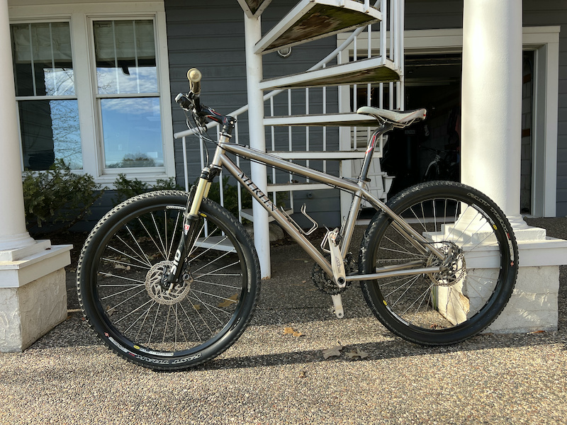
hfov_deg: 67.3
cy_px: 212
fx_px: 426
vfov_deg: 53.1
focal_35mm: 26
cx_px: 284
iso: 50
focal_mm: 5.7
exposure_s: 1/526
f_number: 1.5
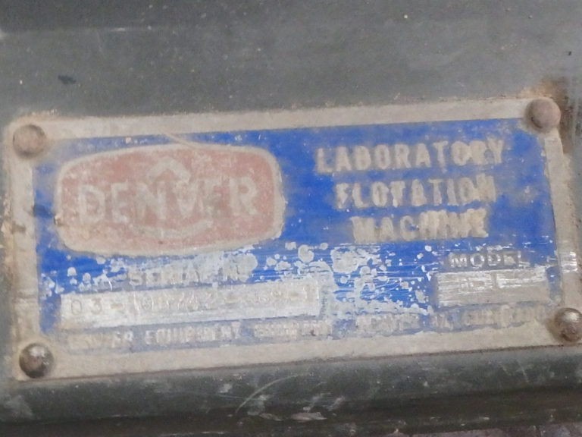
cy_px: 218
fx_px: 353
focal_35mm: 21
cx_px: 291
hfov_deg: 79.0
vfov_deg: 63.4
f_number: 3.5
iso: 640
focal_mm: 3.7
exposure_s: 1/30
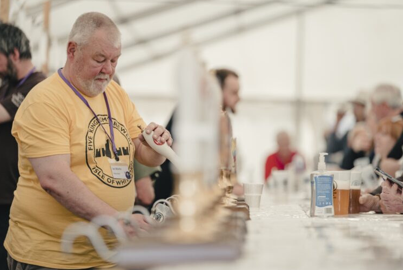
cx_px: 205
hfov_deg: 12.8
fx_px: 1793
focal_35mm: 160
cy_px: 137
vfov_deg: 8.6
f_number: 2.8
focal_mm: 155
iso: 1250
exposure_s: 1/500
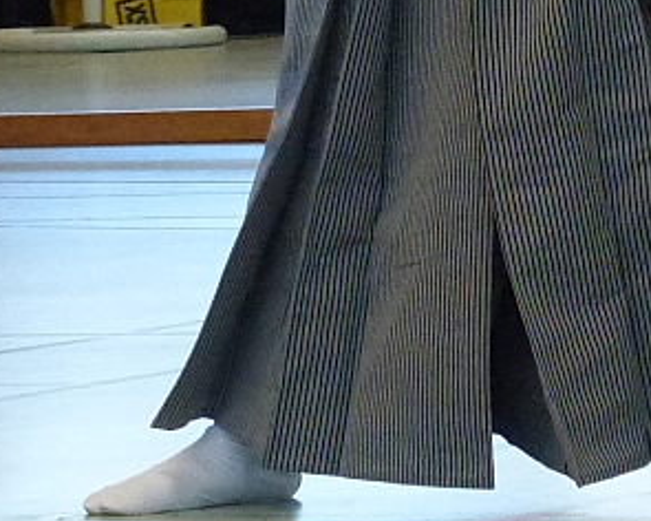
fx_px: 11098
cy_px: -300
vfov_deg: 2.7
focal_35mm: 576
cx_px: 1044
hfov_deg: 3.3
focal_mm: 30.6
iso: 1600
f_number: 4
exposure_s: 1/200
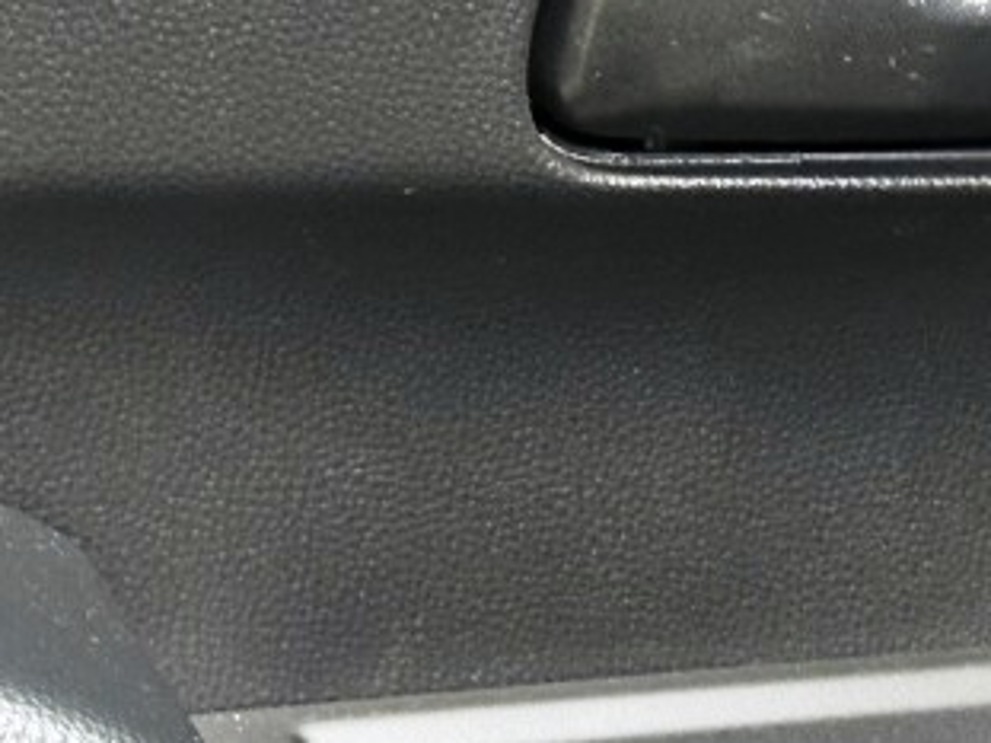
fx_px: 4522
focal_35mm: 158
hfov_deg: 12.5
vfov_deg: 9.4
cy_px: 504
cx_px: 711
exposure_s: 1/24
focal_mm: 6.86
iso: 640
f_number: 1.78
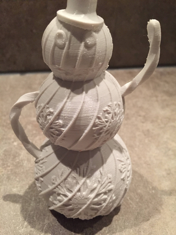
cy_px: 118
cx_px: 88
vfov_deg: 61.7
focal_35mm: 29
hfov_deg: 48.2
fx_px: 197
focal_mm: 4.15
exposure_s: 1/15
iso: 320
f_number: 2.2
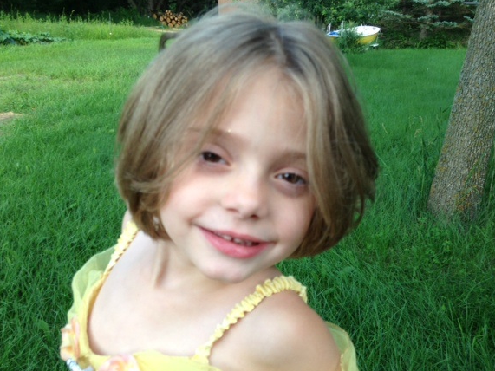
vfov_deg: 38.6
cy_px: 197
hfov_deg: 50.1
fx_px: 529
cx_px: 260
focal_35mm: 37
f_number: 2.4
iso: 50
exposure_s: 1/293
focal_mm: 4.13
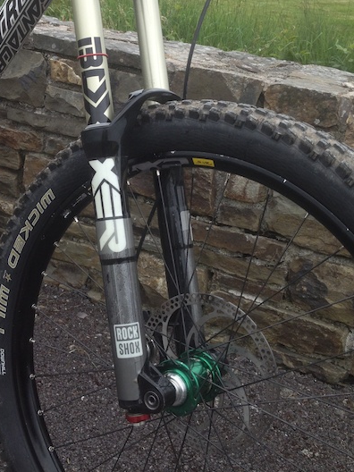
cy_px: 168
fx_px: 723
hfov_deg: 27.4
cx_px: 127
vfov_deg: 35.9
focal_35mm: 53
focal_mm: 4.28
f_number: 2.4
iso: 50
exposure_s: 1/642
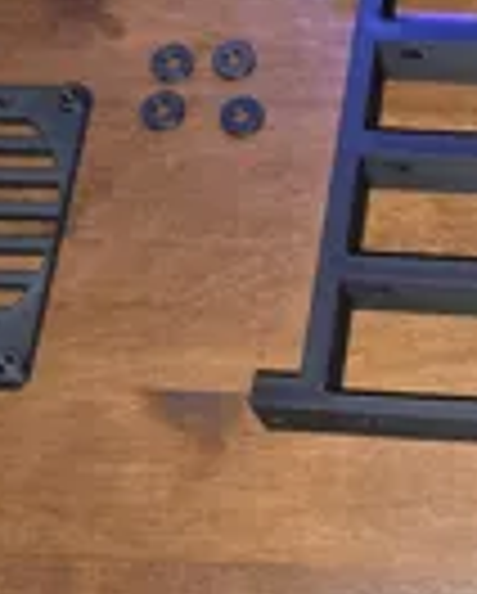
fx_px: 1197
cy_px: 122
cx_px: 526
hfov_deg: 21.4
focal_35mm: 68
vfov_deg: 27.3
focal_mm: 5.4
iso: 1600
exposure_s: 1/15
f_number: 1.8
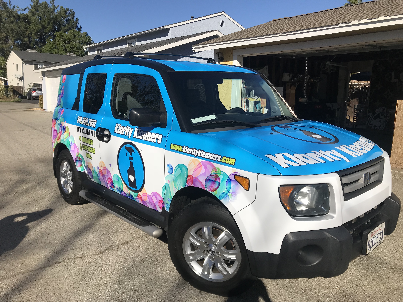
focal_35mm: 28
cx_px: 202
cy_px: 151
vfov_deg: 49.7
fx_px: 326
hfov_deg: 63.4
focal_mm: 3.99
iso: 20
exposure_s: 1/4167
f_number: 1.8
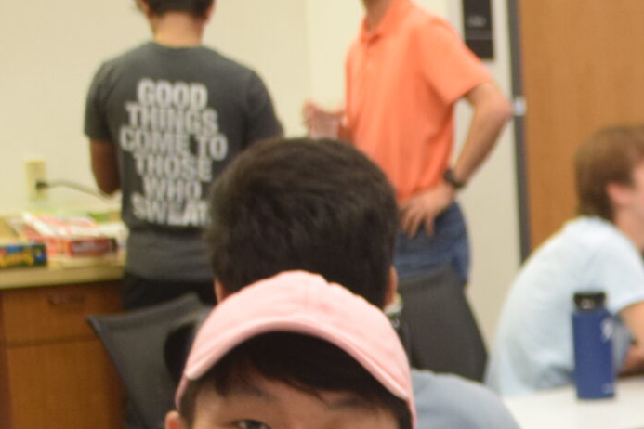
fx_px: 2576
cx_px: 1032
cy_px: 769
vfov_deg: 9.1
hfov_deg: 13.3
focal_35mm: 144
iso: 1000
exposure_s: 1/30
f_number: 4.2
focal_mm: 26
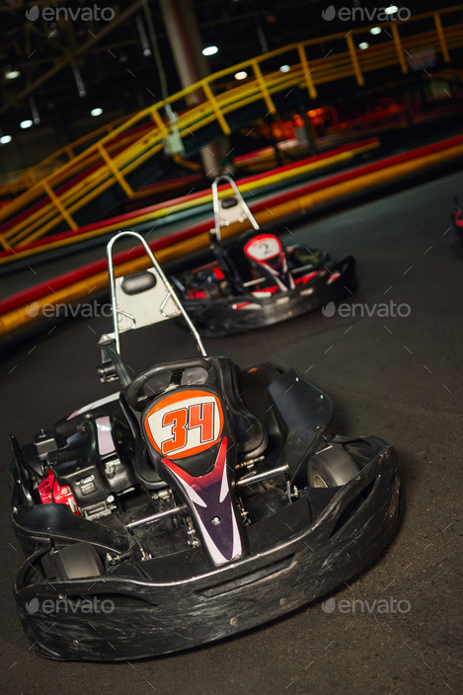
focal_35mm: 44
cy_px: 303
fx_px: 849
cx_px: 215
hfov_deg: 30.5
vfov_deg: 44.4
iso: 1000
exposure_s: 1/320
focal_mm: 35
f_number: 1.4
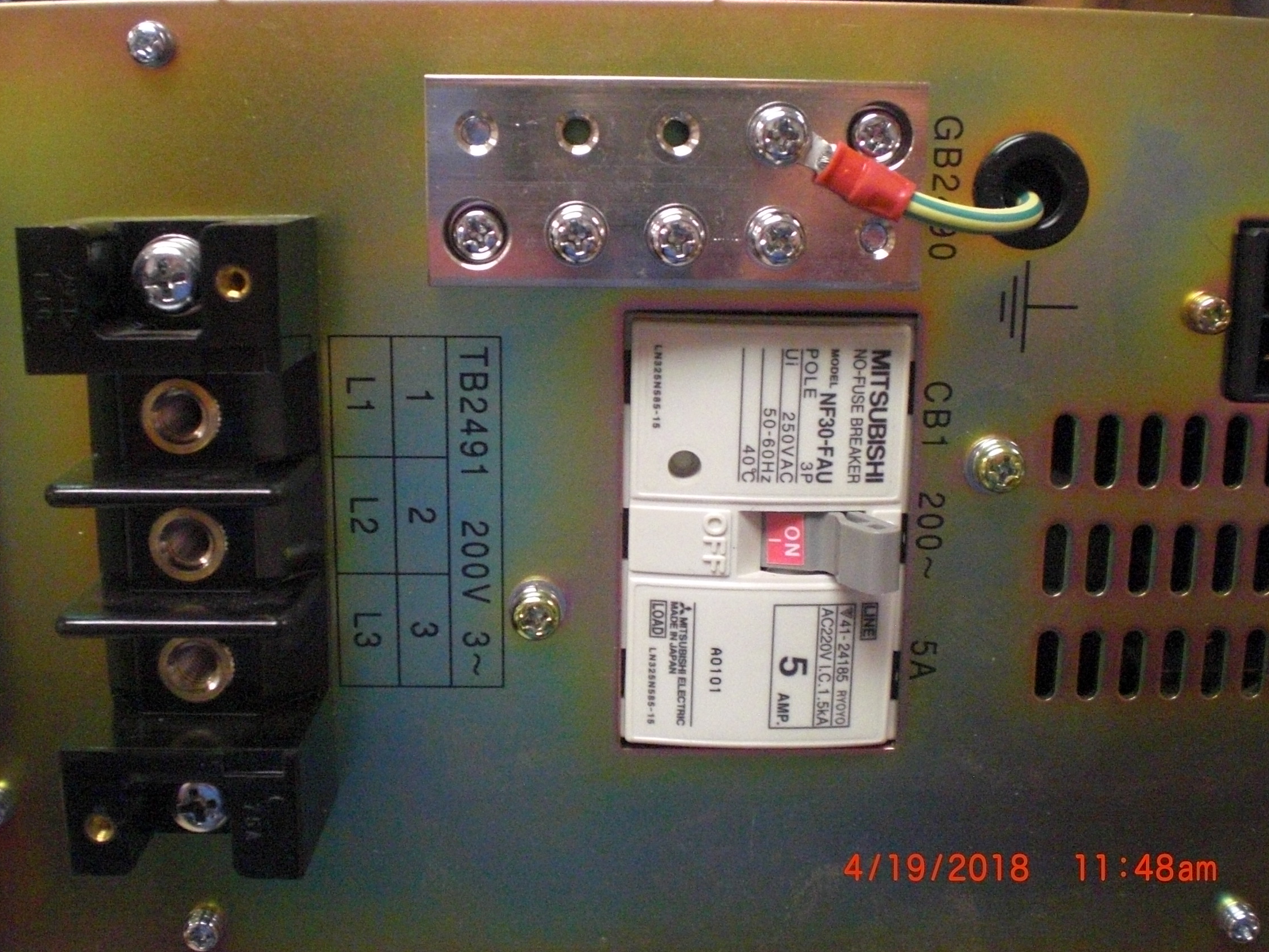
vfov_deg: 36.8
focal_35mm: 39
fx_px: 1430
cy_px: 480
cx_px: 644
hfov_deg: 47.9
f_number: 3.1
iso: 800
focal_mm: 6.3
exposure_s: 1/80
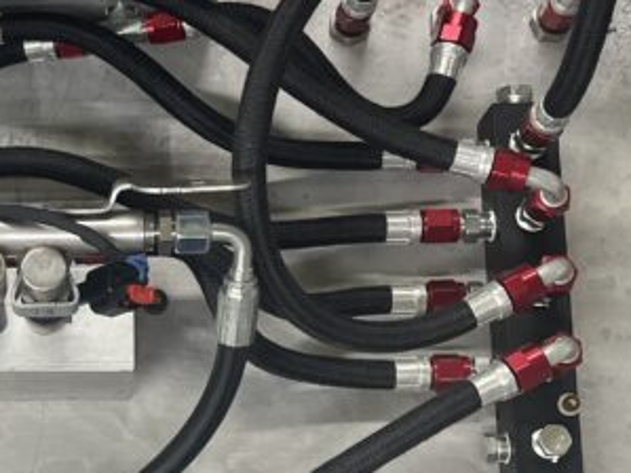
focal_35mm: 89
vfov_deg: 16.5
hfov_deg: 21.2
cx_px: -19
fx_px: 1622
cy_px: 336
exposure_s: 1/120
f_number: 1.6
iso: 80
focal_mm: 5.1
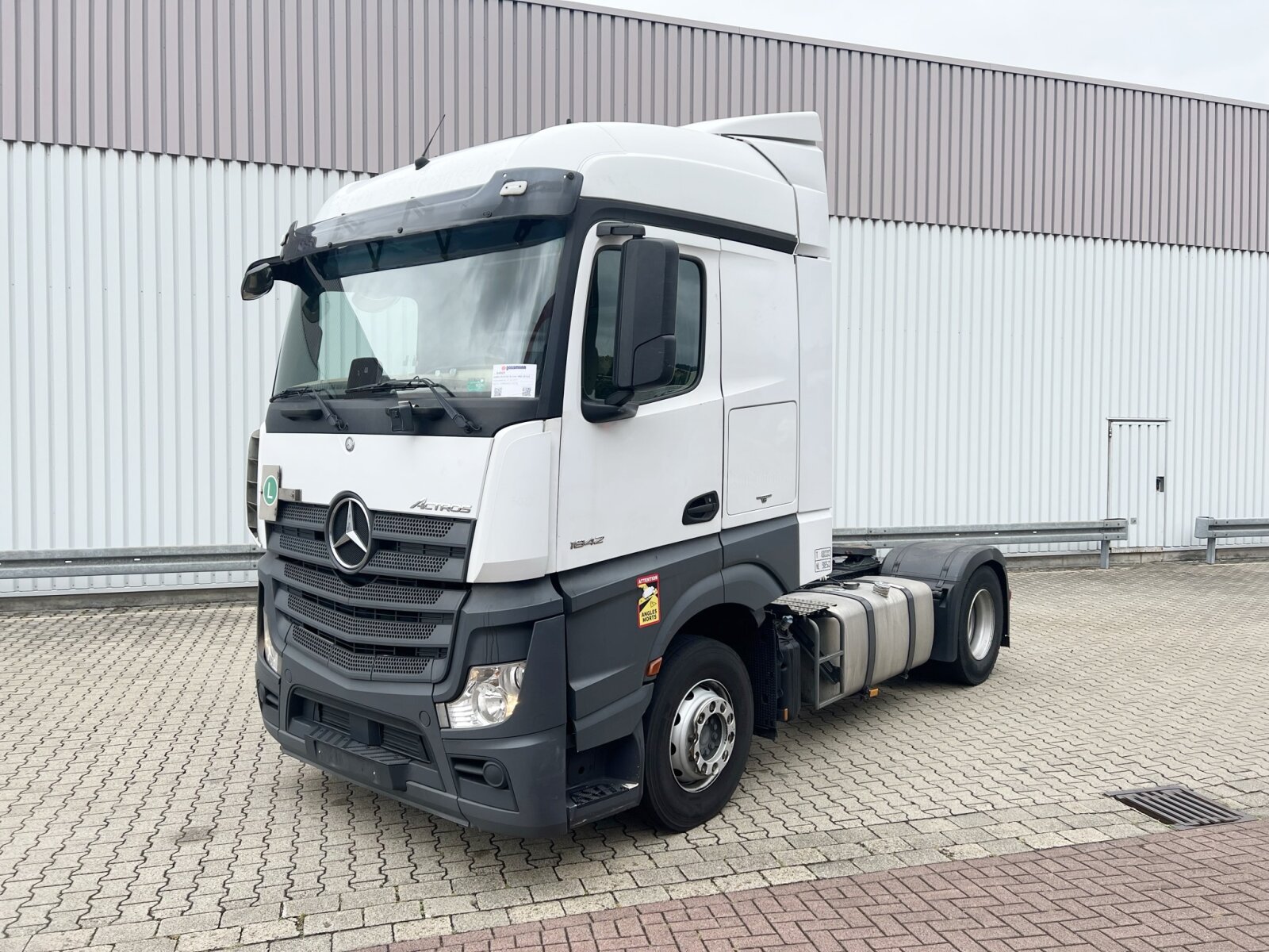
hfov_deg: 67.3
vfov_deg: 53.1
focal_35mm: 26
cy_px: 476
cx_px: 634
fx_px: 953
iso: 50
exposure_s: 1/1395
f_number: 1.5
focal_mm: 5.7
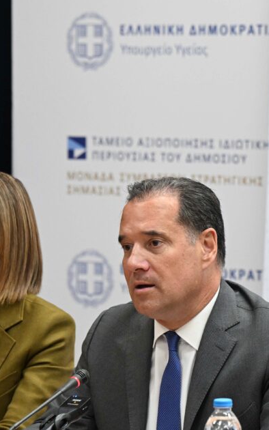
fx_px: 3494
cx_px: 152
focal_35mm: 298
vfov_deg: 7.0
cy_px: 238
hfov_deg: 4.4
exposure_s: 1/320
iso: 3200
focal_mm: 120
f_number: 3.5
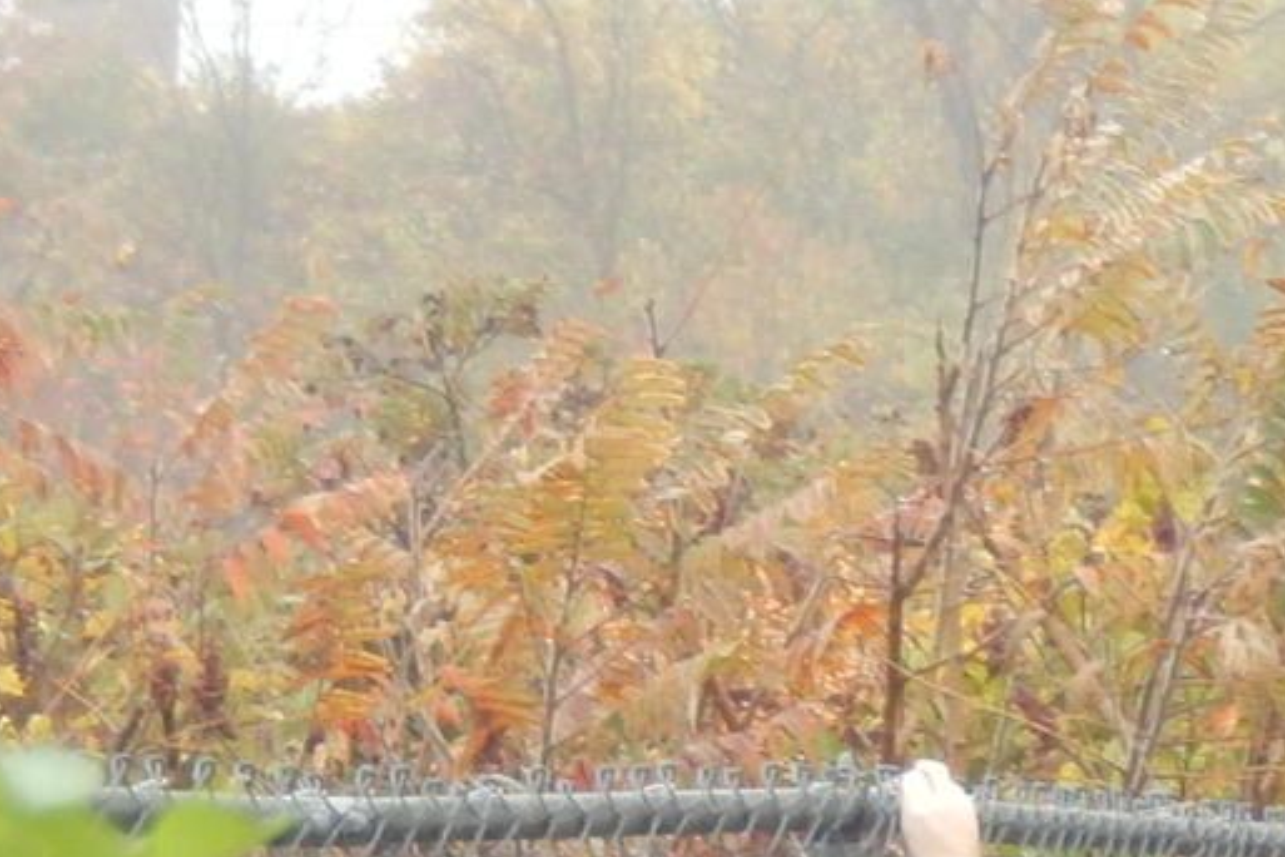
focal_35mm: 486
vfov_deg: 2.8
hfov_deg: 4.2
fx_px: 17346
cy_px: 881
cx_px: 1747
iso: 180
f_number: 5.5
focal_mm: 21
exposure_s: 1/50
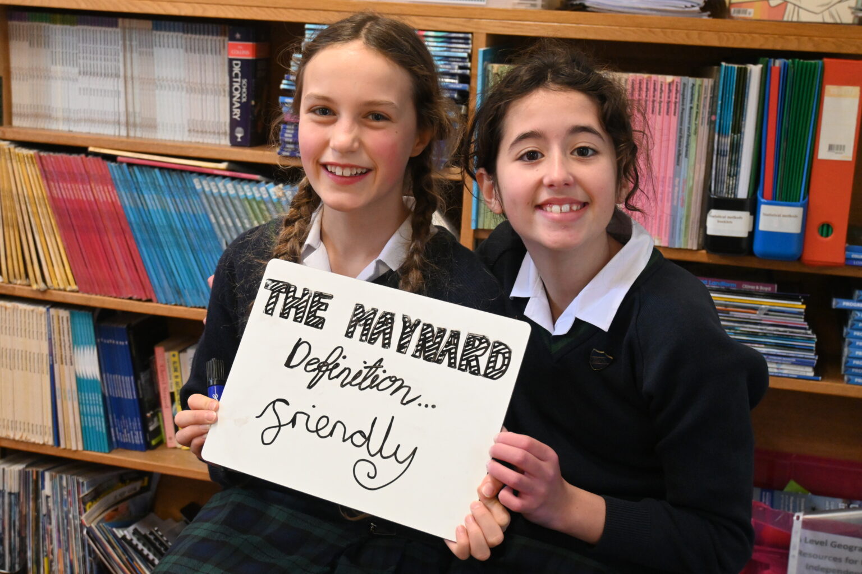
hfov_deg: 40.5
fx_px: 1167
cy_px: 287
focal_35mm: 49
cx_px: 431
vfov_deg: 27.7
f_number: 5
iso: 3200
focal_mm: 32.5
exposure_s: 1/125
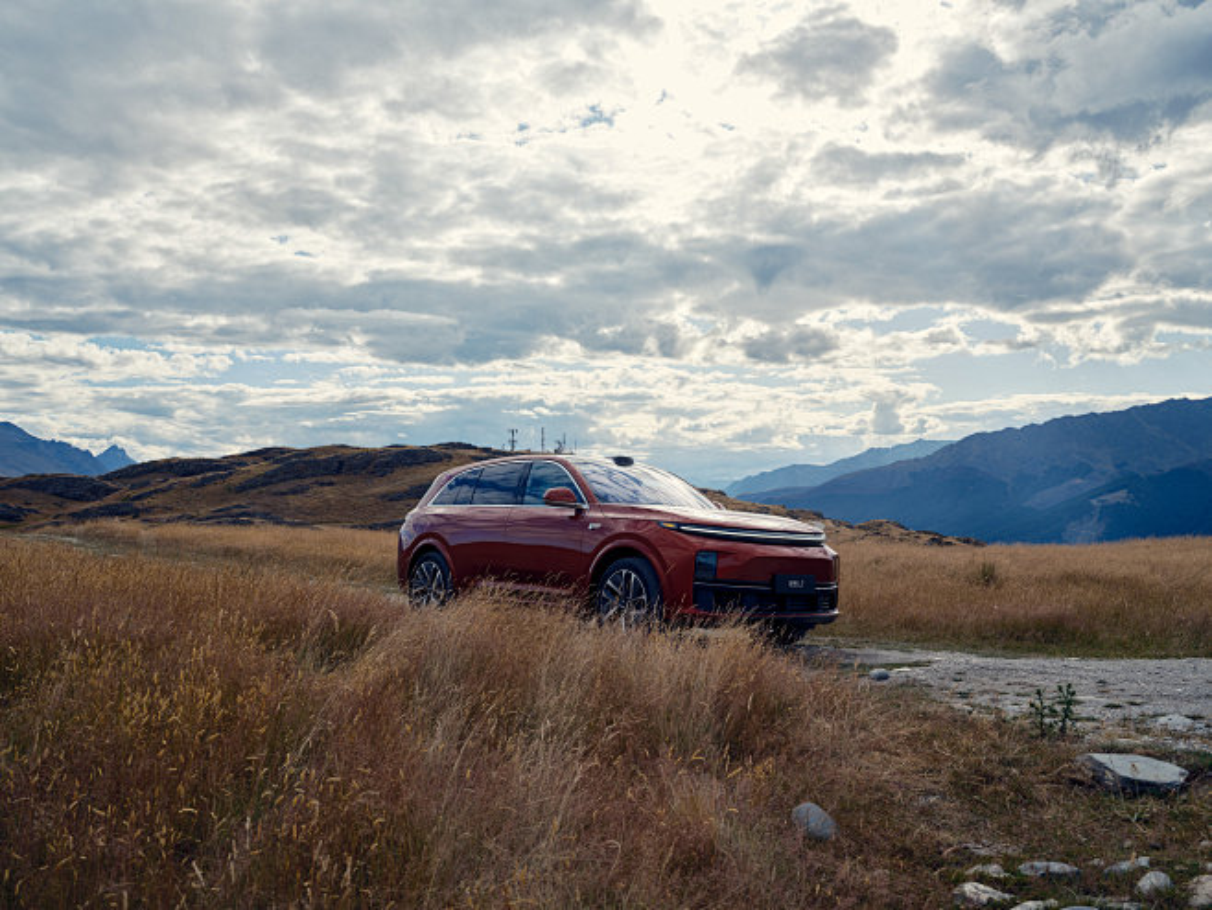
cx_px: 606
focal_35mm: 31
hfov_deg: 58.3
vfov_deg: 45.5
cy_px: 455
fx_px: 1086
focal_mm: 38.9
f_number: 9
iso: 250
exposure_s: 1/320
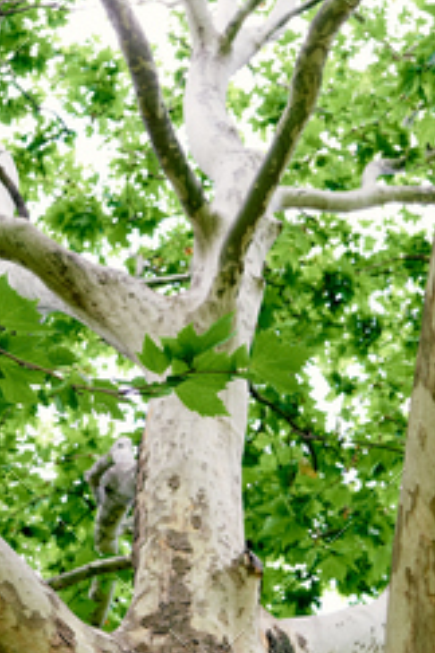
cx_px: 193
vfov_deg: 23.9
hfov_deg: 16.1
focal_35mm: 85
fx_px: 1541
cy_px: 388
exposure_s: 1/160
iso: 100
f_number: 3.2
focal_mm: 35
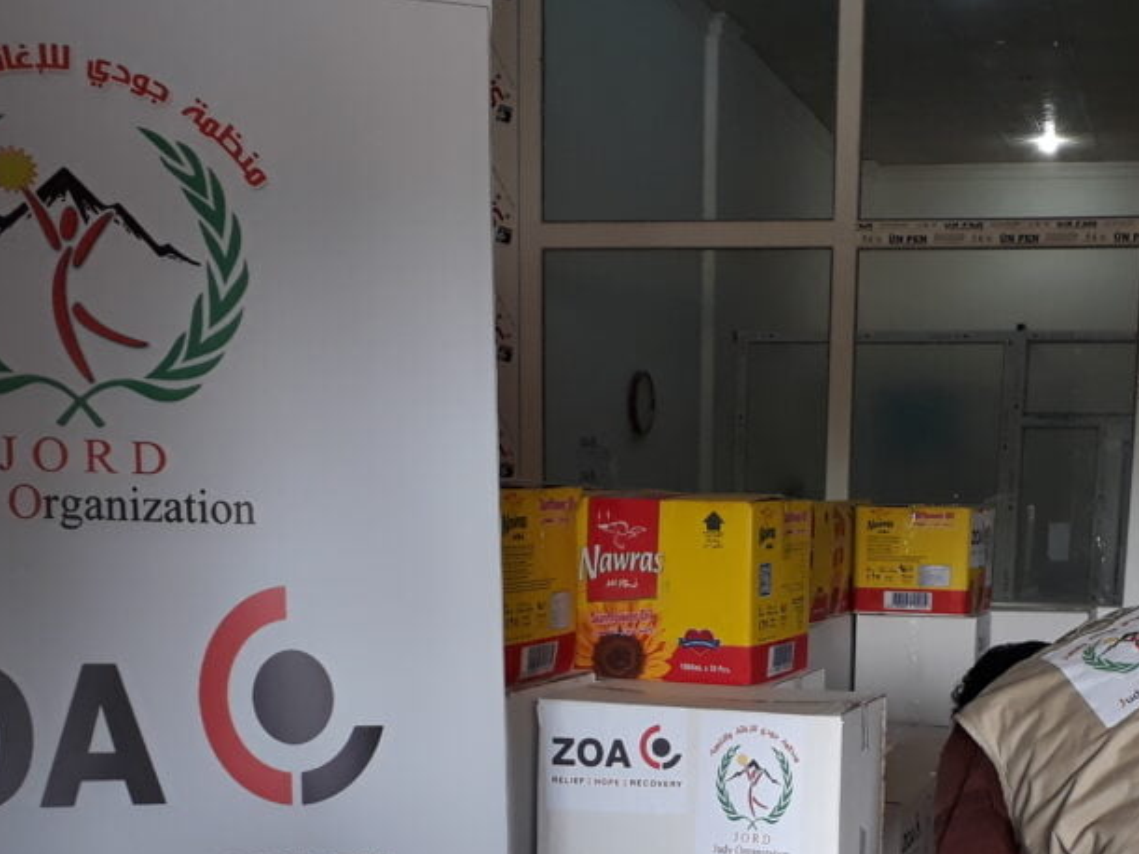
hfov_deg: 35.9
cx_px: 740
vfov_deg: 26.3
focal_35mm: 53
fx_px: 1744
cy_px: 820
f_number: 1.9
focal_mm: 3.6
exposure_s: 1/33
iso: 80
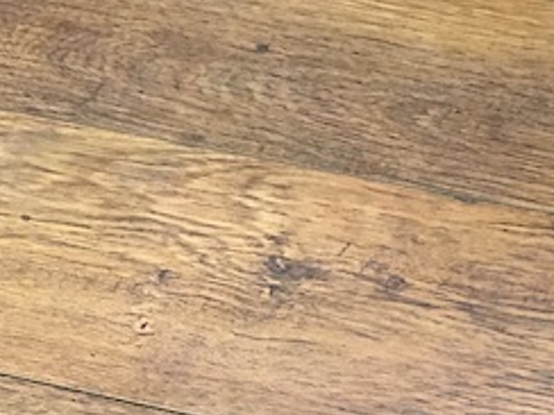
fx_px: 1520
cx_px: 511
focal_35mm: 95
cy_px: 678
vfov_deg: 14.2
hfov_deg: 20.2
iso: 200
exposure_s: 1/33
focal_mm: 4.15
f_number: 2.2
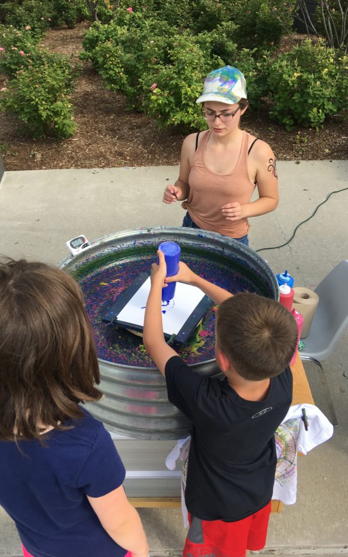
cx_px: 156
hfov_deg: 40.6
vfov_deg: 61.2
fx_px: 470
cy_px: 277
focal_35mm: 31
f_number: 2.2
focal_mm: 4.15
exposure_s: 1/657
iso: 25
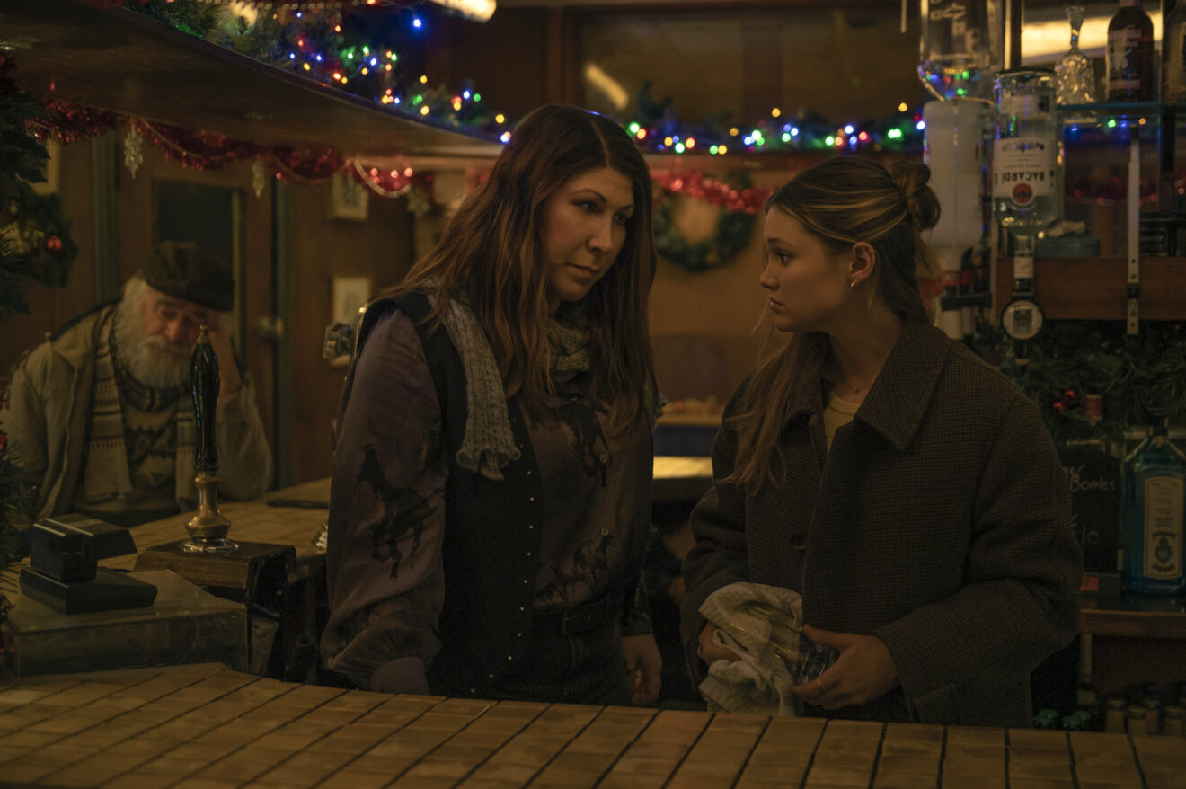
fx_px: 1646
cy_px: 394
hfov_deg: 39.6
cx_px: 593
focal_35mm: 50
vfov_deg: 27.0
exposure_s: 1/100
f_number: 2.8
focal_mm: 50
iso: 1600
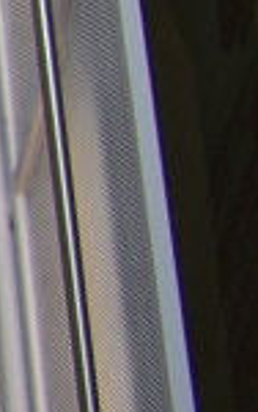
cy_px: -170
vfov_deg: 8.3
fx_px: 2773
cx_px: -944
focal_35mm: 247
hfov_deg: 4.6
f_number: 2.8
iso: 64
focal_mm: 6.3
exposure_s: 1/50
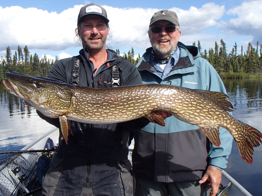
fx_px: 219
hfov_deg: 61.7
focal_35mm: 29
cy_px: 100
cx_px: 132
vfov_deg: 48.2
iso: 100
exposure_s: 1/640
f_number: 3.9
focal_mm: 5
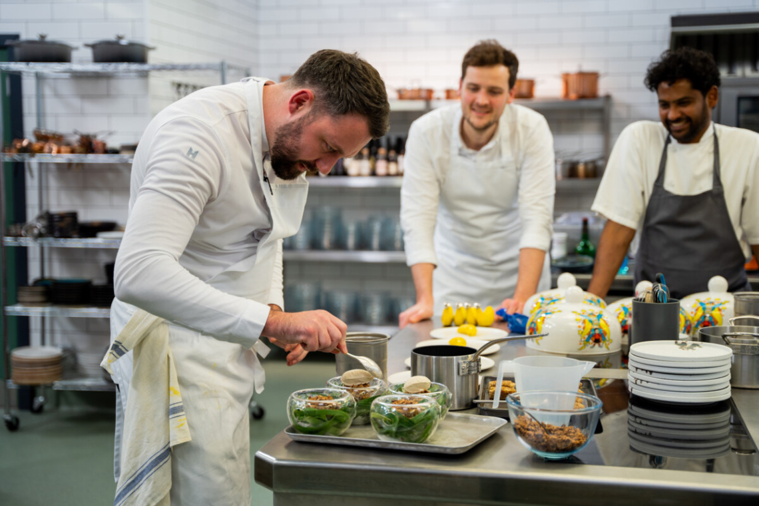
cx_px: 380
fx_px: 1119
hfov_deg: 37.5
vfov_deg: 25.5
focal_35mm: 53
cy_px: 253
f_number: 2.8
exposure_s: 1/250
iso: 250
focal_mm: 53.1
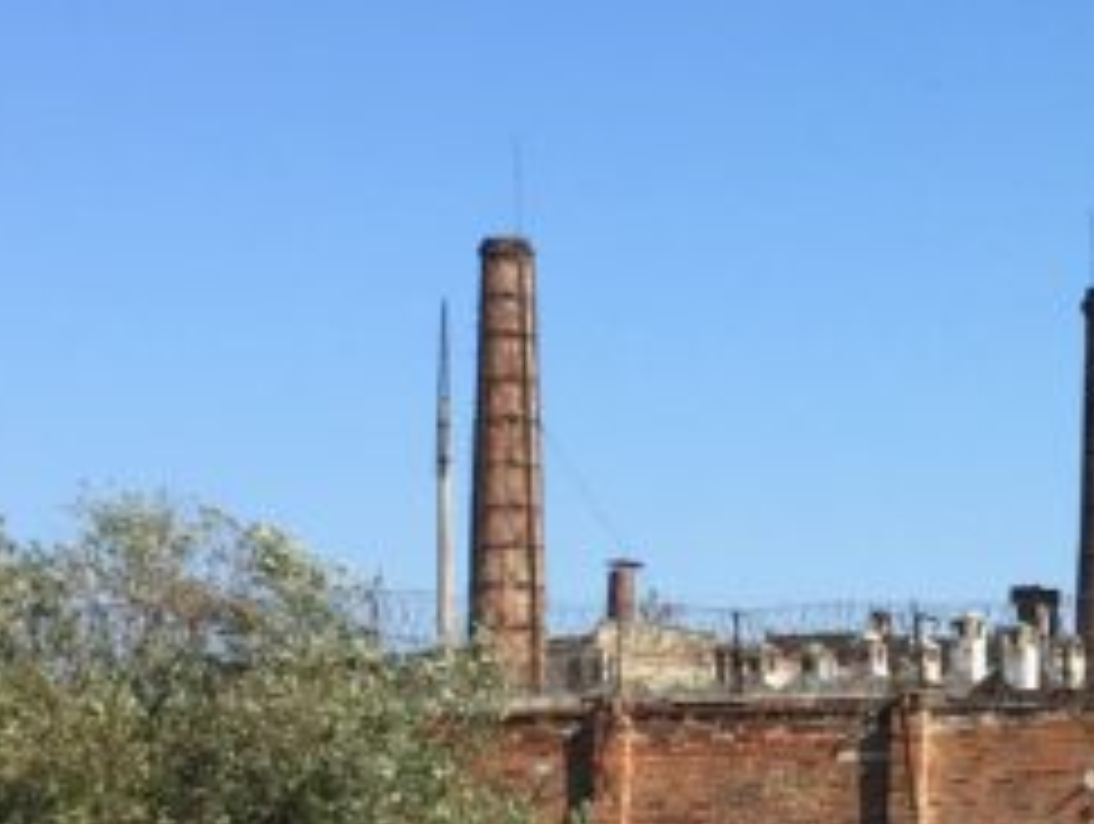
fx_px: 3861
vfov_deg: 12.1
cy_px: 756
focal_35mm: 122
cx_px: 1553
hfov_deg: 15.1
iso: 32
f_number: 2.2
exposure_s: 1/1582
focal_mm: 4.15
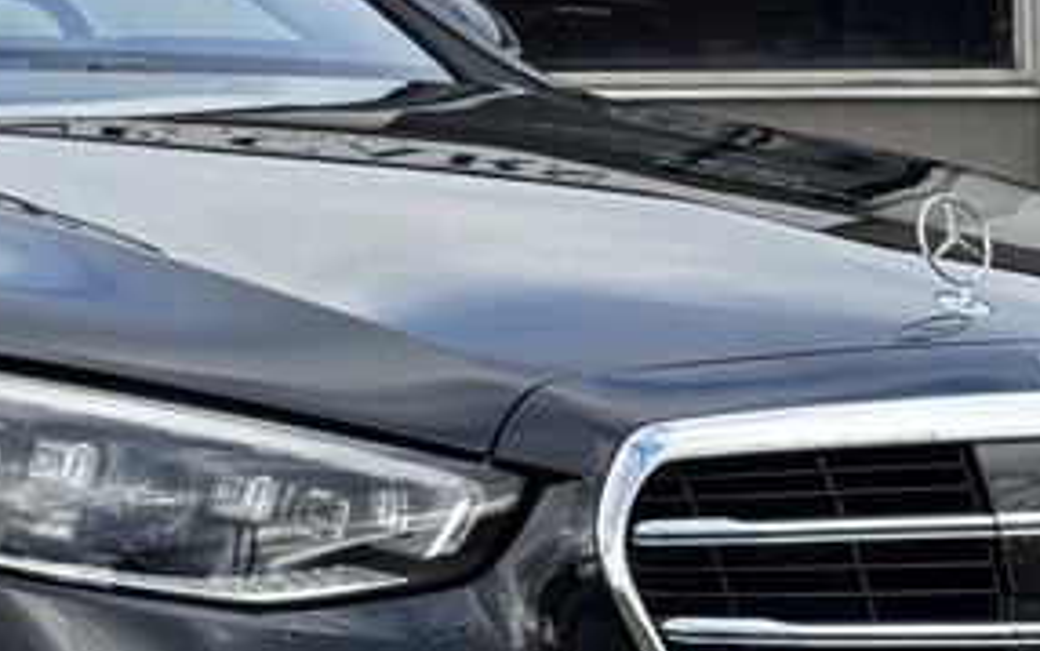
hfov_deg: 11.3
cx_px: -116
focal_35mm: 182
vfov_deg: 7.2
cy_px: -18
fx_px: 5161
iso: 64
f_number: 1.78
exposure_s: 1/1043
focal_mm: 6.76
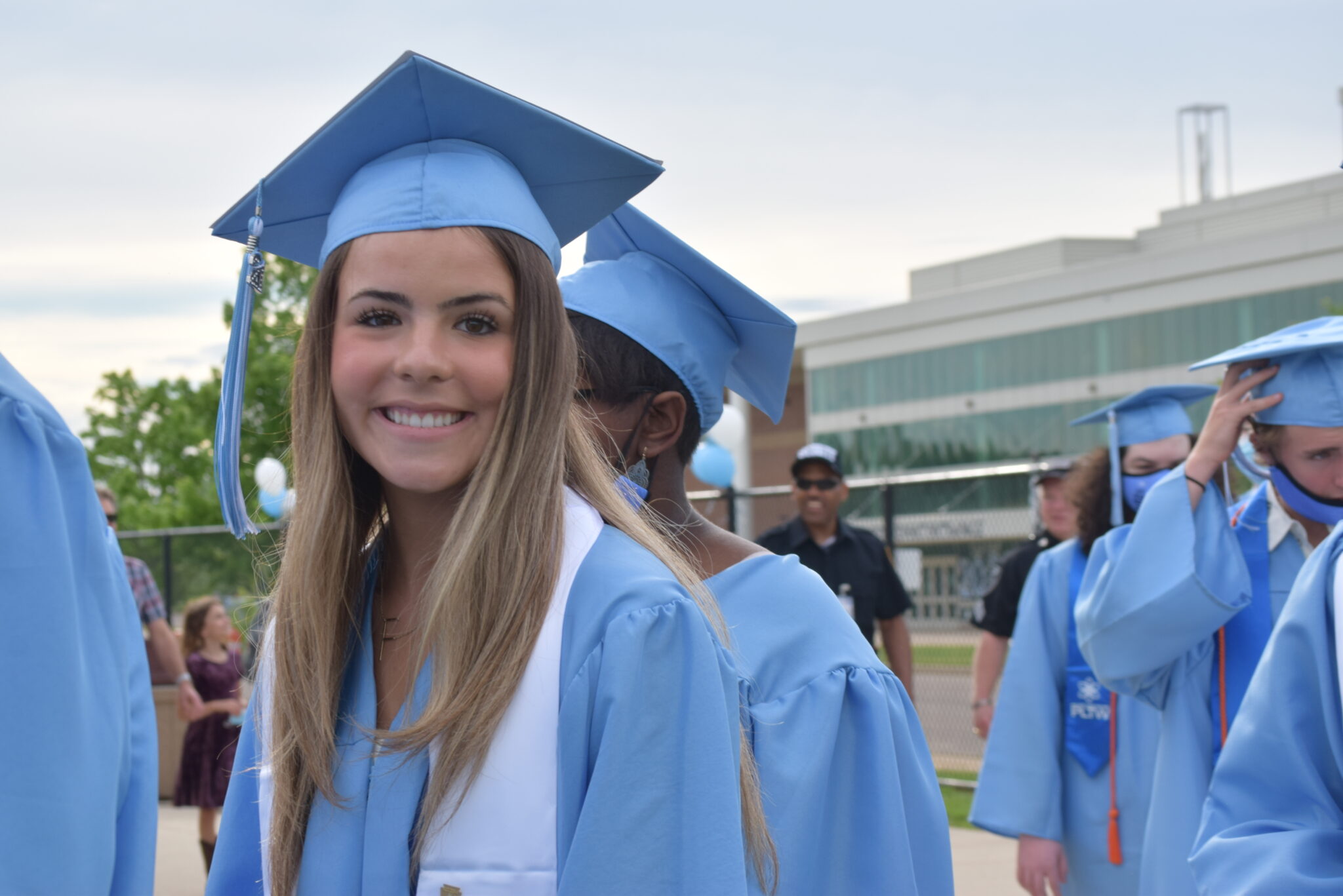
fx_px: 3079
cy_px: 448
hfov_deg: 24.6
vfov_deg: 16.6
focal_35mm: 82
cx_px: 672
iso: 200
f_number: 9
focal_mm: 55
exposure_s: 1/320
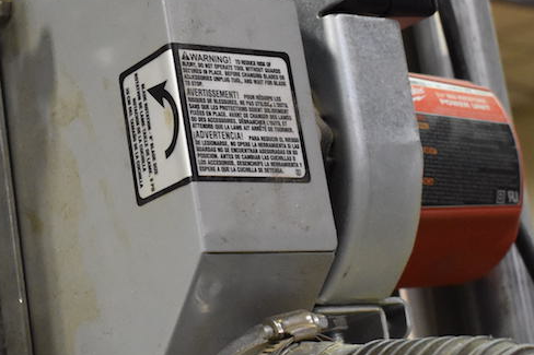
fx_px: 1458
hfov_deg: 20.7
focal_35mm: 98
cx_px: 184
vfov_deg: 13.9
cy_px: 206
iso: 2500
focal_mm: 25
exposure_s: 1/60
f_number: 4
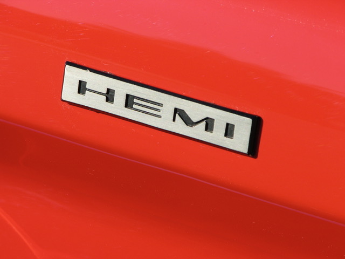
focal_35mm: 280
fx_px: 2791
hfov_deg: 7.1
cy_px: 130
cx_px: 172
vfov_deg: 5.3
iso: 50
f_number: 7.4
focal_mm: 71.2
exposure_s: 1/125
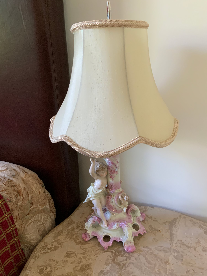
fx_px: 231
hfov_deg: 48.2
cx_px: 104
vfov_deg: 61.7
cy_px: 138
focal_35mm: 29
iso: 125
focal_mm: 3
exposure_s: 1/60
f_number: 1.8
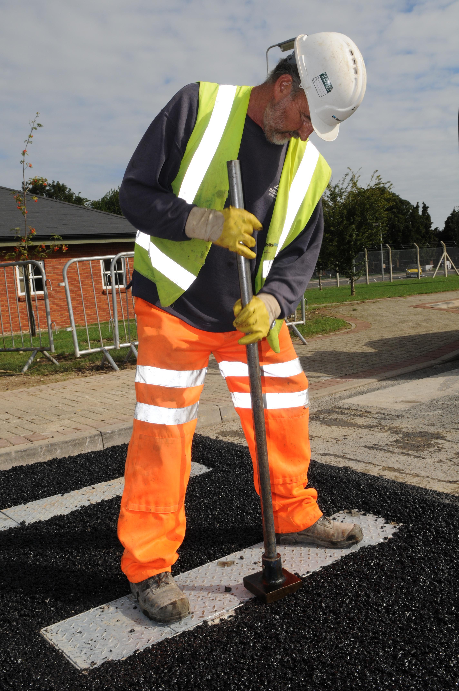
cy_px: 346
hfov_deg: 38.3
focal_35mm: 34
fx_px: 661
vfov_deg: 55.2
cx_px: 230
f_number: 14
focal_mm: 23
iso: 250
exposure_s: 1/250
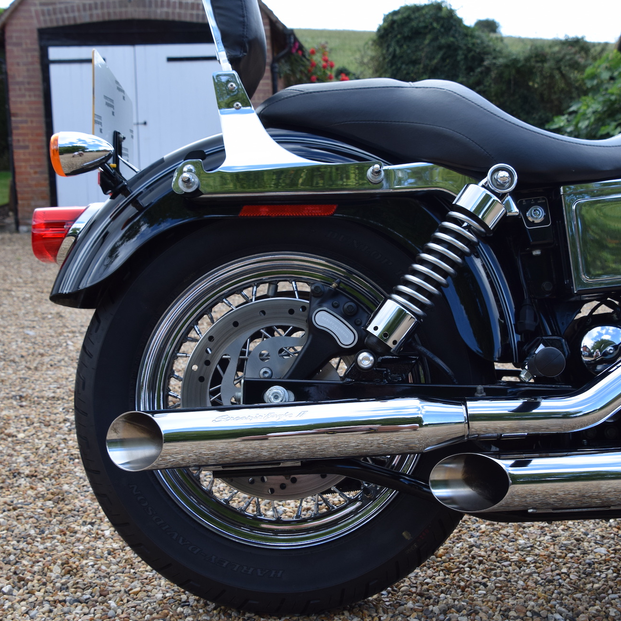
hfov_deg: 39.1
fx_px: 873
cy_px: 315
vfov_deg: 39.2
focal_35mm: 43
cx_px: 341
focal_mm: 22
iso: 320
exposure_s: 1/250
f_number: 8
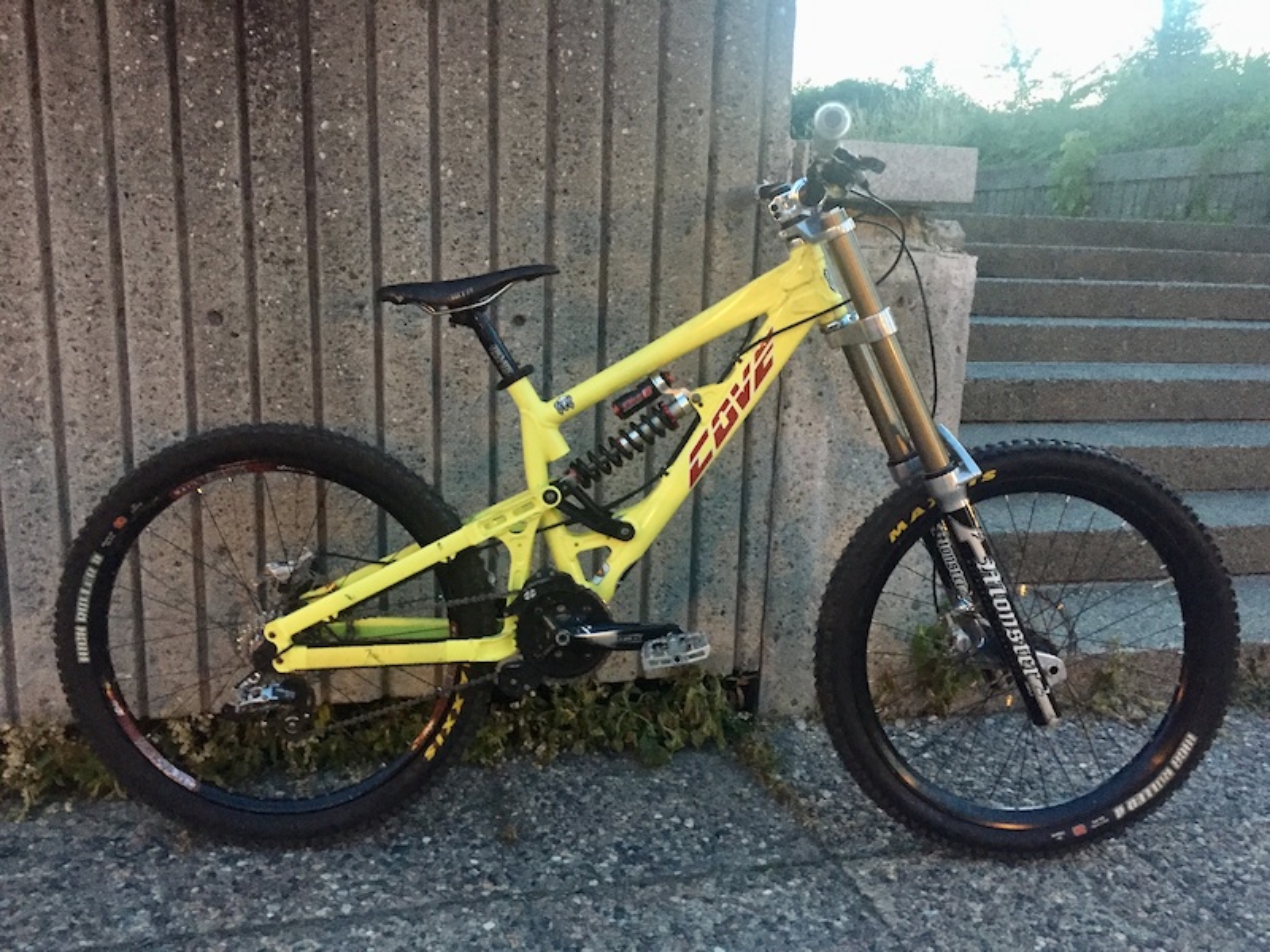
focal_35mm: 29
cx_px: 635
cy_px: 476
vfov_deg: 48.2
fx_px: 1064
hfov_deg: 61.7
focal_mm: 4.15
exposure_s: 1/15
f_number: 2.2
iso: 400
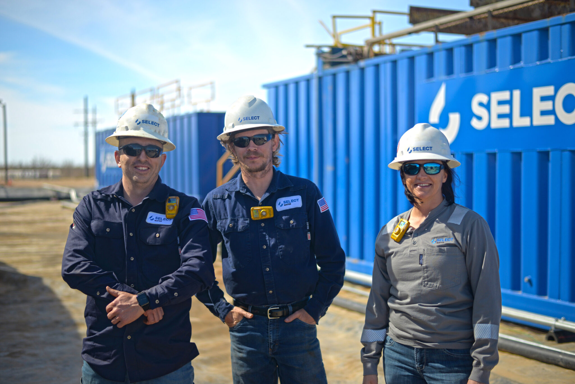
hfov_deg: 39.6
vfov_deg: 27.0
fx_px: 799
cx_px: 288
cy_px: 192
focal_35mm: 50
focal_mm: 50
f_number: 1.8
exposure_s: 1/800
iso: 100
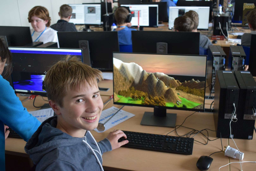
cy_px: 86
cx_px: 128
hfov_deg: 47.9
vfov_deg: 33.0
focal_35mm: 40
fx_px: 288
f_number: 4
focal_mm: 27
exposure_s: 1/60
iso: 1000
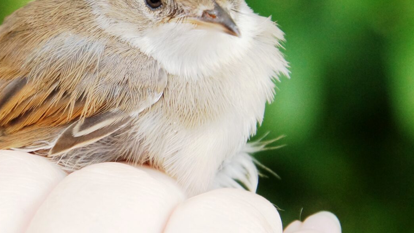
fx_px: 2953
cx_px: 1
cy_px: 71
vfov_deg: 4.5
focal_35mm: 269
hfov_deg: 8.0
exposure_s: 1/200
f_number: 7.1
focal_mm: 70
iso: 1000
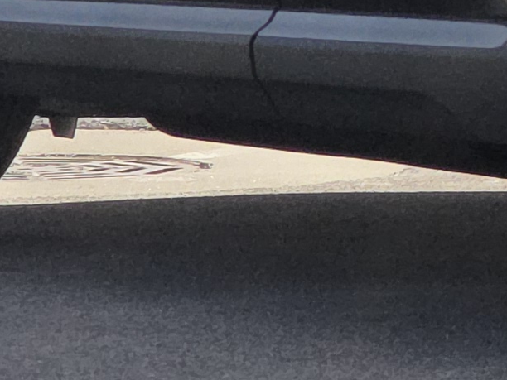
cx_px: 993
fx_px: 6606
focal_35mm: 451
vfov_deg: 3.3
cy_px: -244
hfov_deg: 4.3
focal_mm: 7.9
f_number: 2.4
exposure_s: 1/2859
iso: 50
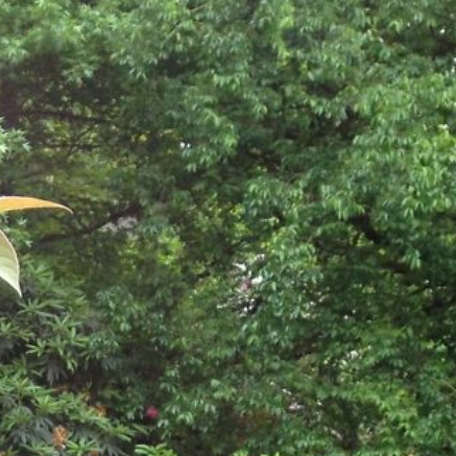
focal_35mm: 147
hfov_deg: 10.8
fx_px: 2191
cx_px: -467
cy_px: 789
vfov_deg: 11.2
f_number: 2.4
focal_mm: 4.28
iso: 80
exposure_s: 1/120
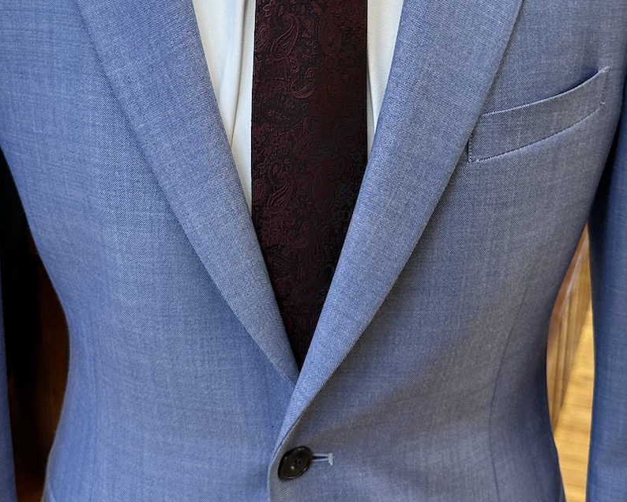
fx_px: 1095
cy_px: 104
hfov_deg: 32.0
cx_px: 320
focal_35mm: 59
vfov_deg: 25.4
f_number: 1.78
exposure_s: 1/120
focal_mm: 6.86
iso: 160
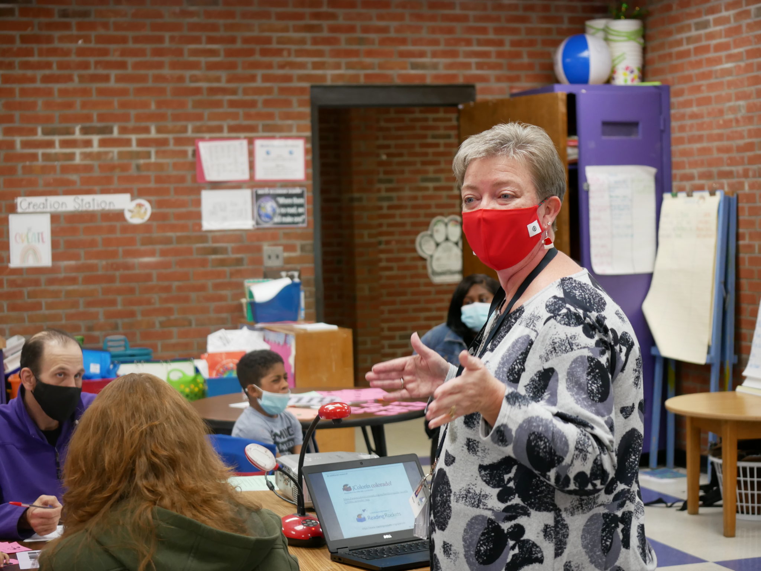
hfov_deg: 27.8
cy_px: 286
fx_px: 1540
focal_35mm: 70
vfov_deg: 21.0
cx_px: 380
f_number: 2.8
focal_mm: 35
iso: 640
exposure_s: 1/80
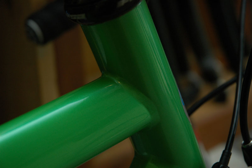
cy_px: 84
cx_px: 126
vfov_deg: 13.0
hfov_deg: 19.5
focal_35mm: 105
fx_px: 734
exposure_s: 1/60
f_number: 5
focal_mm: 70
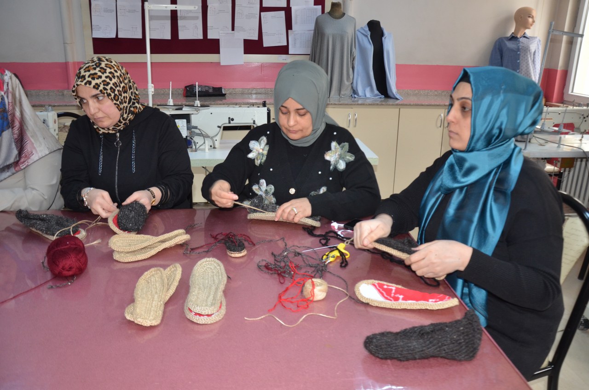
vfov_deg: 47.7
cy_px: 195
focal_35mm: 27
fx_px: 441
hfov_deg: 67.5
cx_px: 294
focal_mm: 18
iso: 800
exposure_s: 1/60
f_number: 3.5
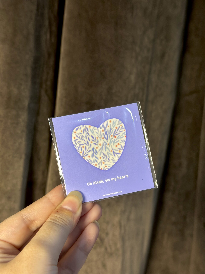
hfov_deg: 30.3
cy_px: 137
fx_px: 379
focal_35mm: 48
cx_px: 102
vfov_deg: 39.7
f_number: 1.78
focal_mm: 6.86
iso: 80
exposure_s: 1/253
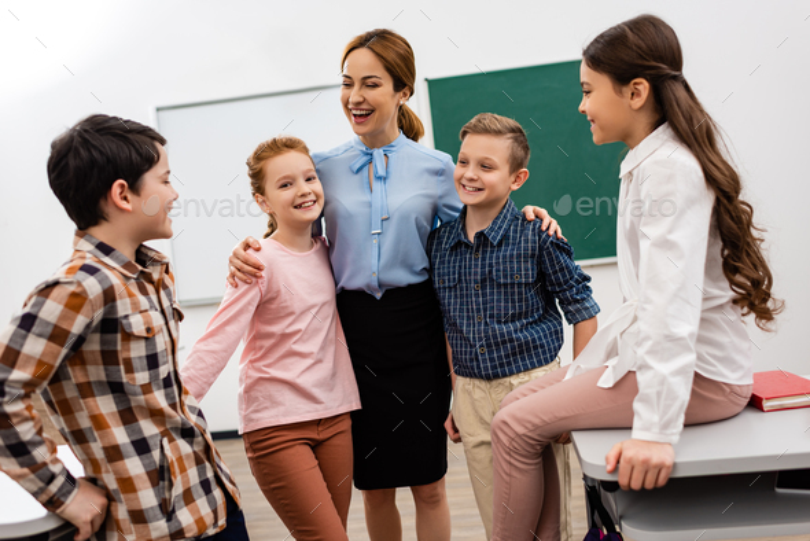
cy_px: 270
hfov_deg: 54.4
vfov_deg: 37.9
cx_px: 405
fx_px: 788
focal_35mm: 35
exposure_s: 1/200
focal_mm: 35
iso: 80
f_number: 2.8
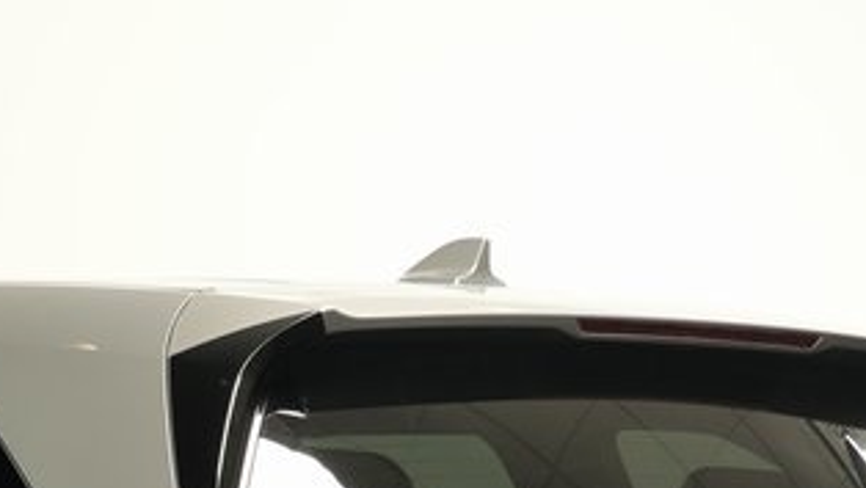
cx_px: 47
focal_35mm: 142
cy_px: 970
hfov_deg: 14.9
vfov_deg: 8.2
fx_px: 3262
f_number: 5
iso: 250
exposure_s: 1/200
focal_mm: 20
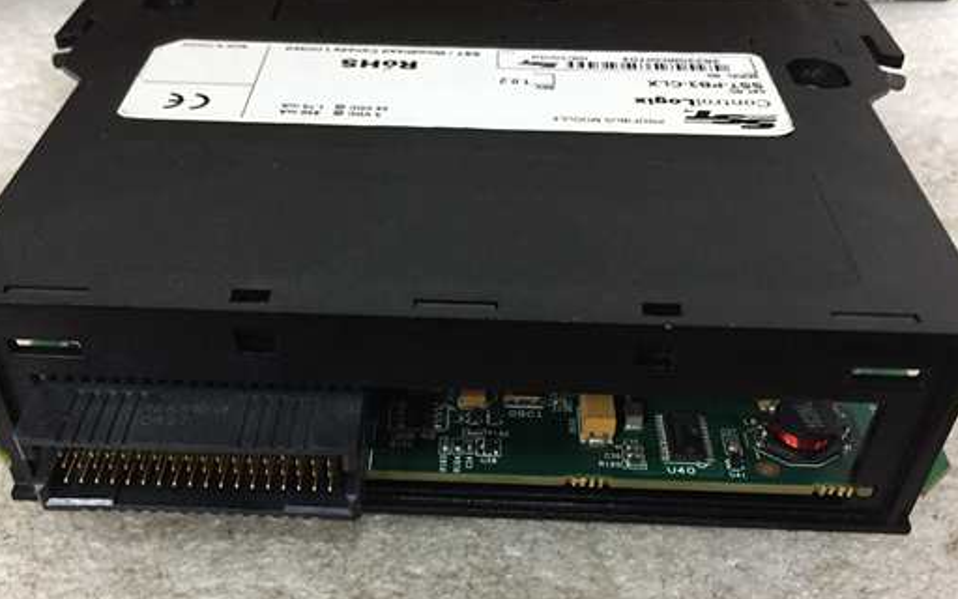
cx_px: 430
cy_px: 412
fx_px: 940
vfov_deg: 34.9
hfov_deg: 53.9
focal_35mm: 36
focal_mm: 4.15
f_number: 2.2
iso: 200
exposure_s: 1/33
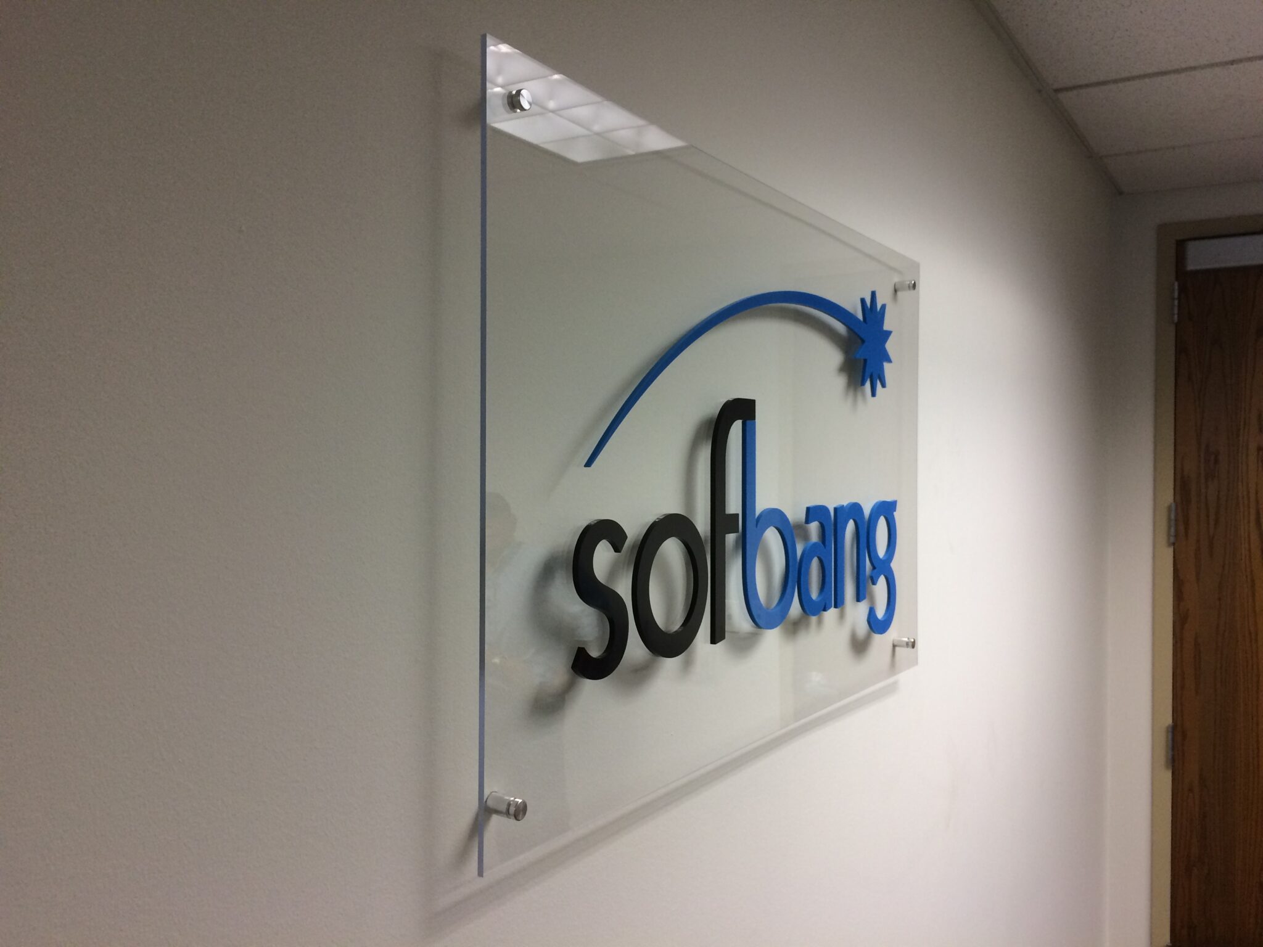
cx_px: 632
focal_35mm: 29
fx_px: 1058
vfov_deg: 48.2
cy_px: 474
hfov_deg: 61.7
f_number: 2.2
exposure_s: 1/30
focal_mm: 4.15
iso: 50
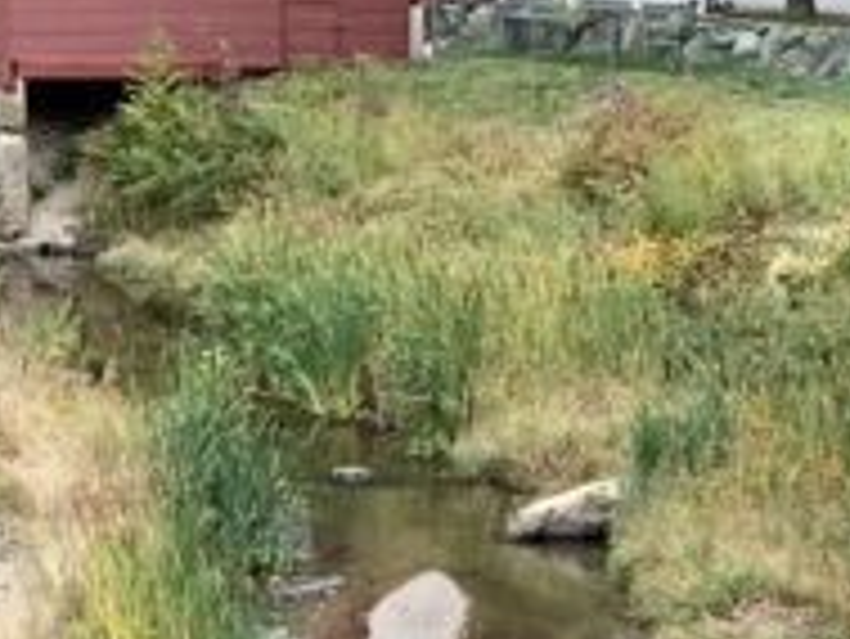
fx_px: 3464
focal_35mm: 141
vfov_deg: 9.7
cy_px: 1336
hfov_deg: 14.0
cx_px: 553
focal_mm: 4.25
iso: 25
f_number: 1.8
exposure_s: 1/188
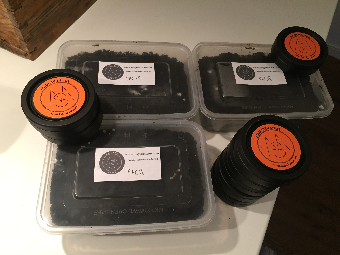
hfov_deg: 61.7
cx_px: 170
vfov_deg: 48.2
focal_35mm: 29
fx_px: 285
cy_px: 128
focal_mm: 4.15
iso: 160
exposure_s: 1/33
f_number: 2.2
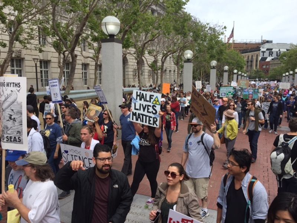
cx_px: 148
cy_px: 112
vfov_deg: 48.2
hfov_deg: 61.7
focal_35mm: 29
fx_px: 249
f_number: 2.2
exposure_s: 1/1276
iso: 32
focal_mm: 4.15
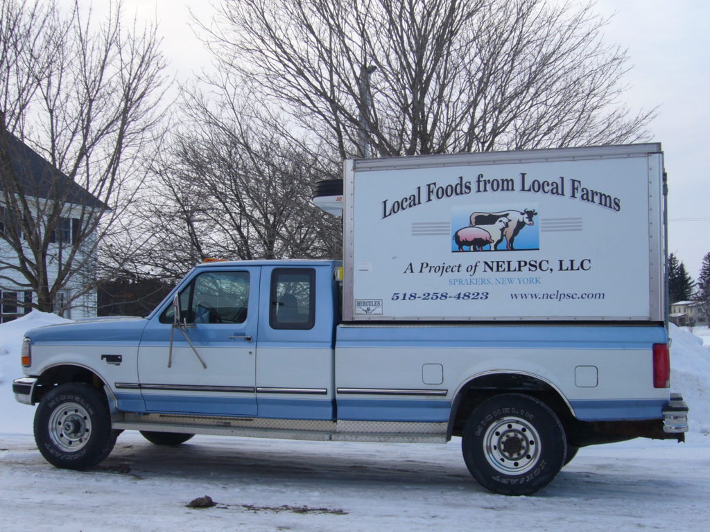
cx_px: 355
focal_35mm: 45
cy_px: 266
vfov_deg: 32.2
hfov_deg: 42.1
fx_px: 923
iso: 80
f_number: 3.2
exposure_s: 1/125
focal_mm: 7.5
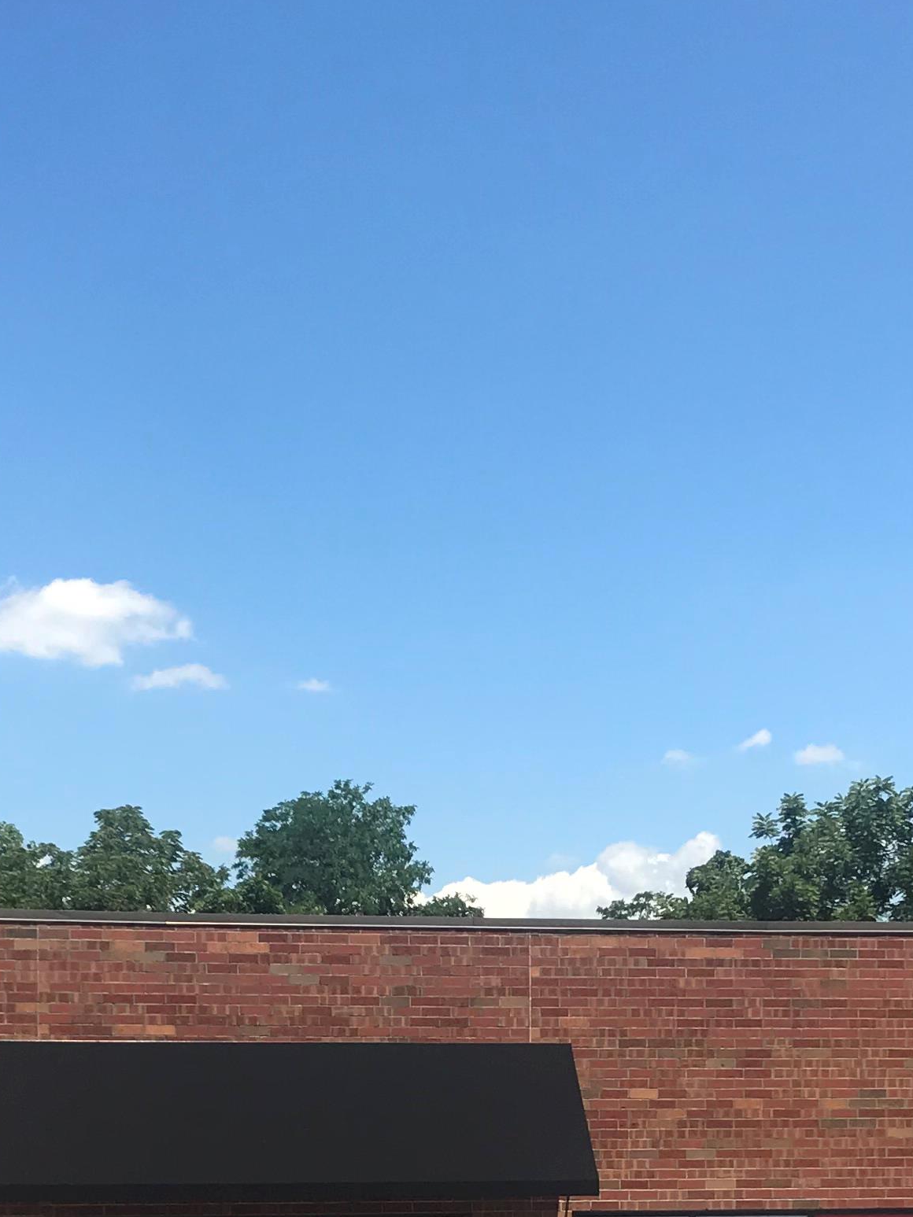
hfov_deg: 20.1
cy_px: 1212
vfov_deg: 25.4
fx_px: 2568
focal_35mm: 73
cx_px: 373
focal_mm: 3.99
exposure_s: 1/2179
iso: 20
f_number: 1.8
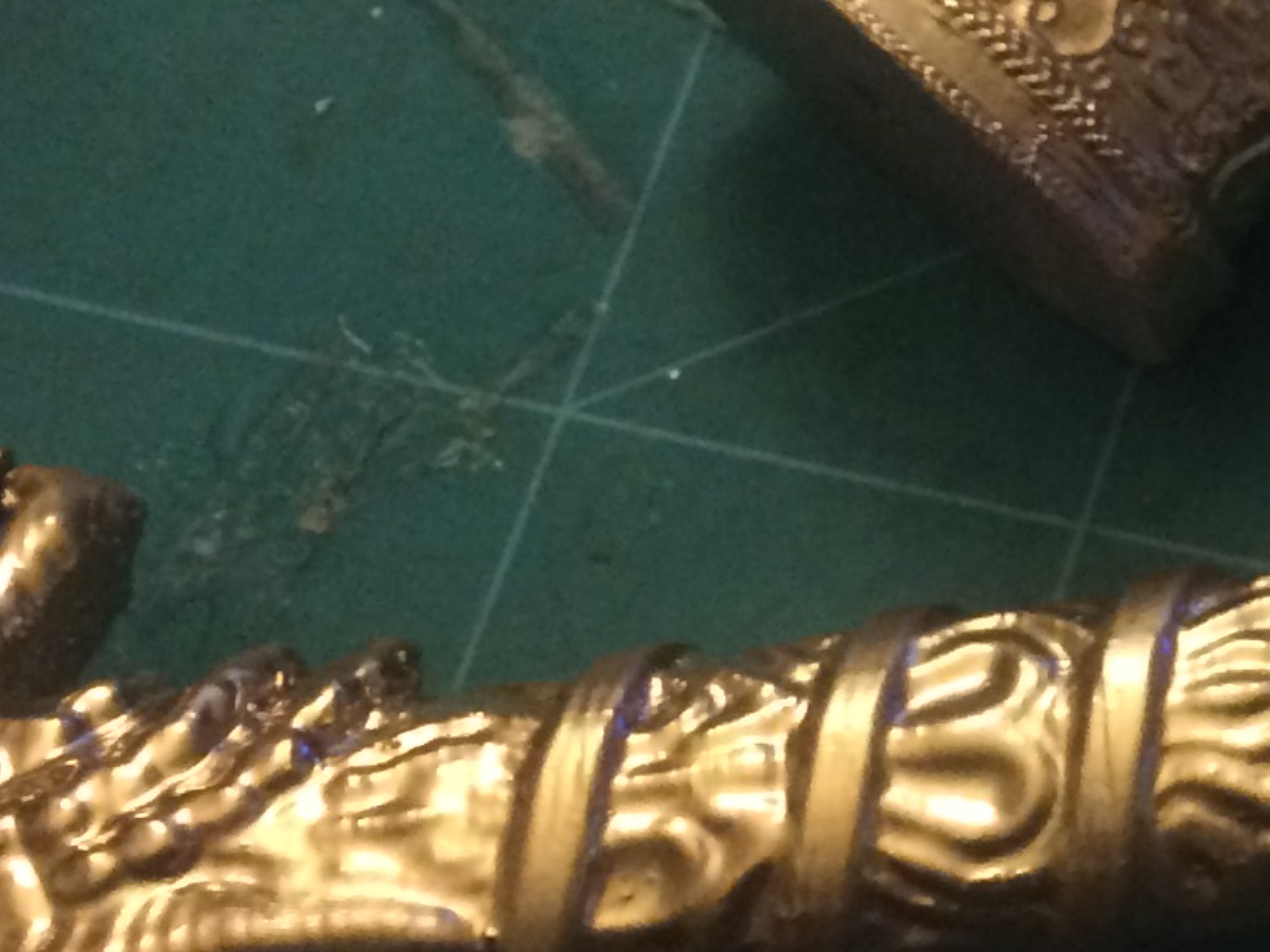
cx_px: 1872
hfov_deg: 15.8
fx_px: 4219
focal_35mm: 115
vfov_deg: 12.8
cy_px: 253
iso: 250
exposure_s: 1/20
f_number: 2.2
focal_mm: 4.15
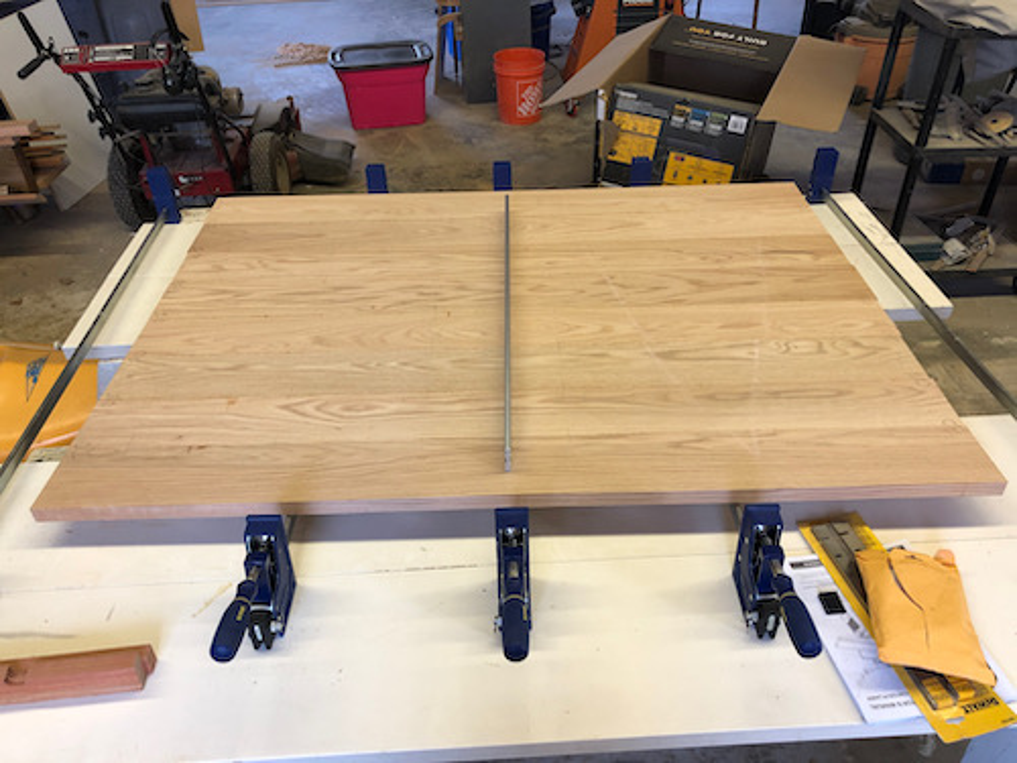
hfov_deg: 63.4
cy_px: 382
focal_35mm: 28
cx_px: 508
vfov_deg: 49.7
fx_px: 823
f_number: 1.8
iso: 40
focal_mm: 3.99
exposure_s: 1/24
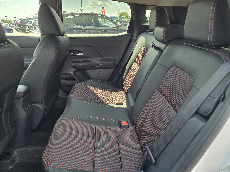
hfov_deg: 73.9
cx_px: 115
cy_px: 86
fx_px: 153
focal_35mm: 23
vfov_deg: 58.9
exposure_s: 1/180
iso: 40
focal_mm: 6.3
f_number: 1.7
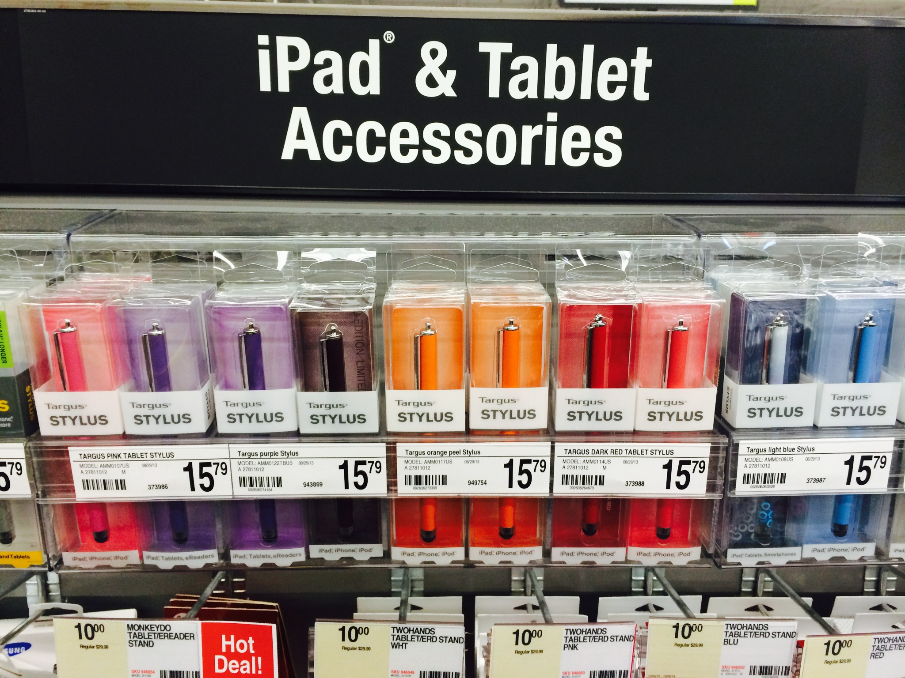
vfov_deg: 46.8
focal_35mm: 30
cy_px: 339
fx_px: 784
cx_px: 452
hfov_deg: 60.0
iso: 64
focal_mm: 4.12
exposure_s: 1/30
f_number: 2.2
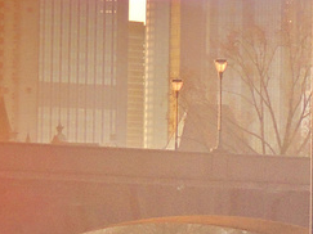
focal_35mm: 504
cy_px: 4
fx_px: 4555
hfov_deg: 3.9
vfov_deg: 2.9
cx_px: 602
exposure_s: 1/400
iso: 100
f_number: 4
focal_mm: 15.1
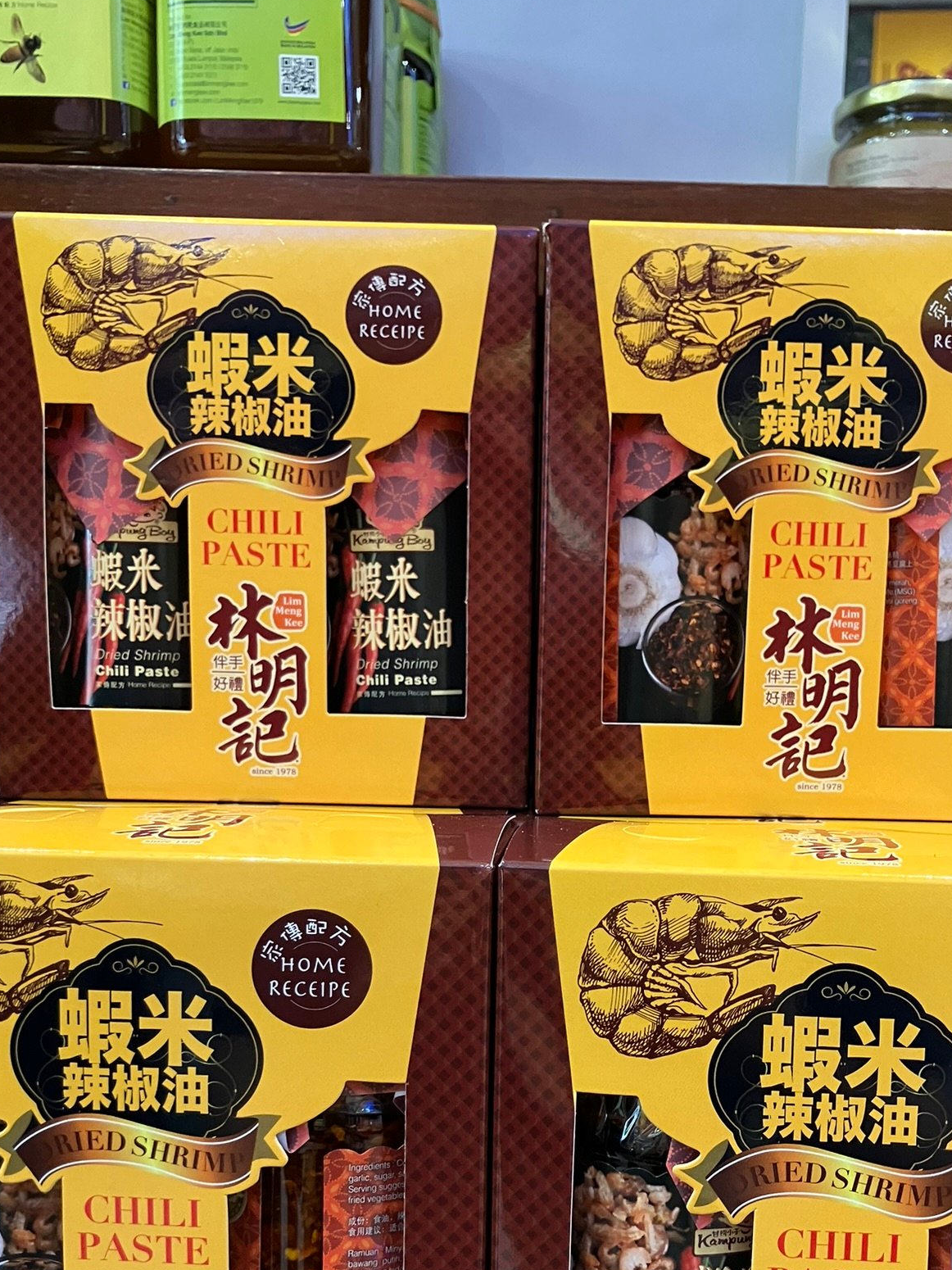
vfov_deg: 49.5
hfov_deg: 38.6
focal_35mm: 37
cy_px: 814
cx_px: 541
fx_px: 1357
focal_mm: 3.99
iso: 200
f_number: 1.8
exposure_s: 1/50
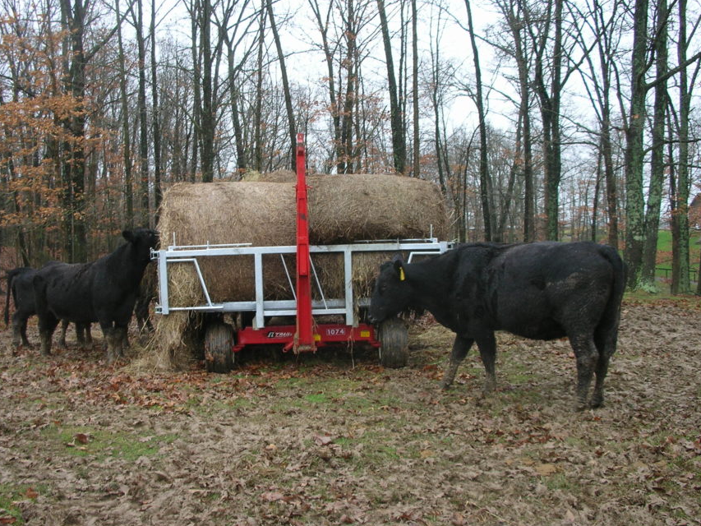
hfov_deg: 44.7
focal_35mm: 42
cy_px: 265
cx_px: 305
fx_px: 851
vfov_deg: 34.4
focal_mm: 5.8
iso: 50
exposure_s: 1/44.4
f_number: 3
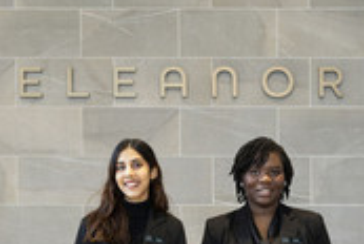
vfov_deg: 21.5
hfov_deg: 32.2
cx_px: 217
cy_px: 225
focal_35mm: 62
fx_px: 628
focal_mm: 28
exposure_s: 1/15
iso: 320
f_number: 4
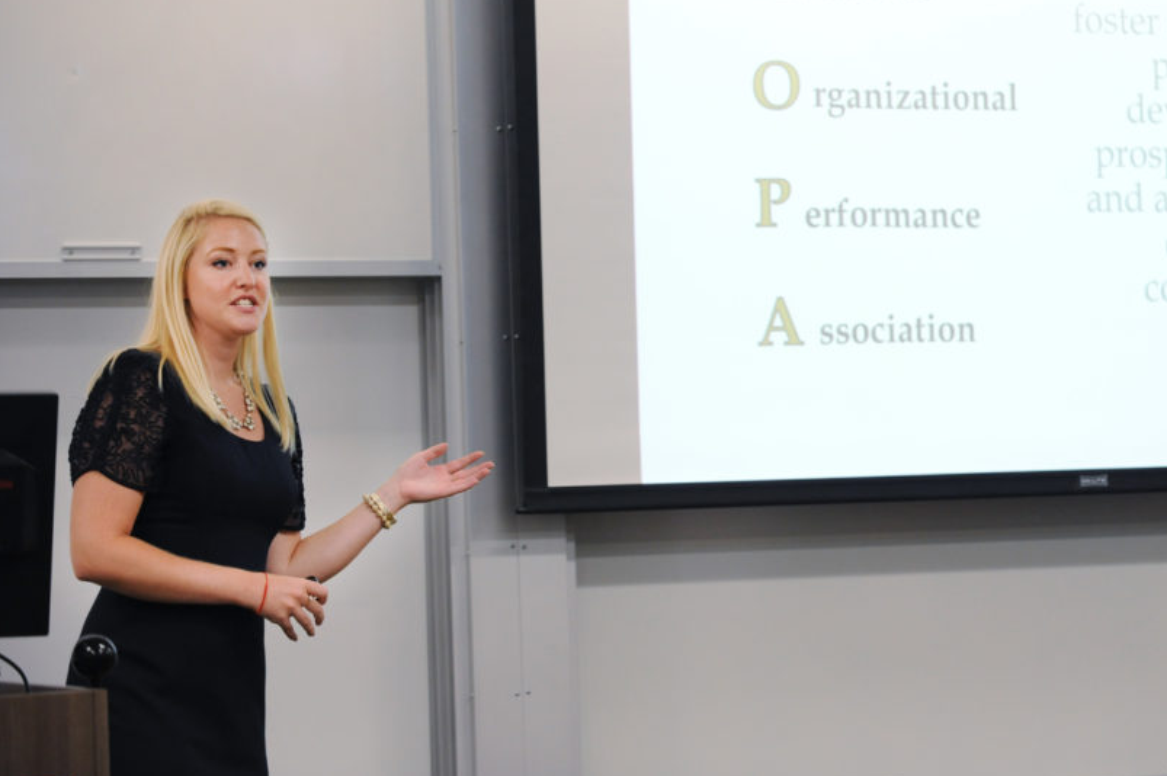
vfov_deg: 10.9
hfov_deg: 16.4
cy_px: 325
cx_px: 706
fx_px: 4049
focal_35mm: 125
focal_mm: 98
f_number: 2.8
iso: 2000
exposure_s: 1/200
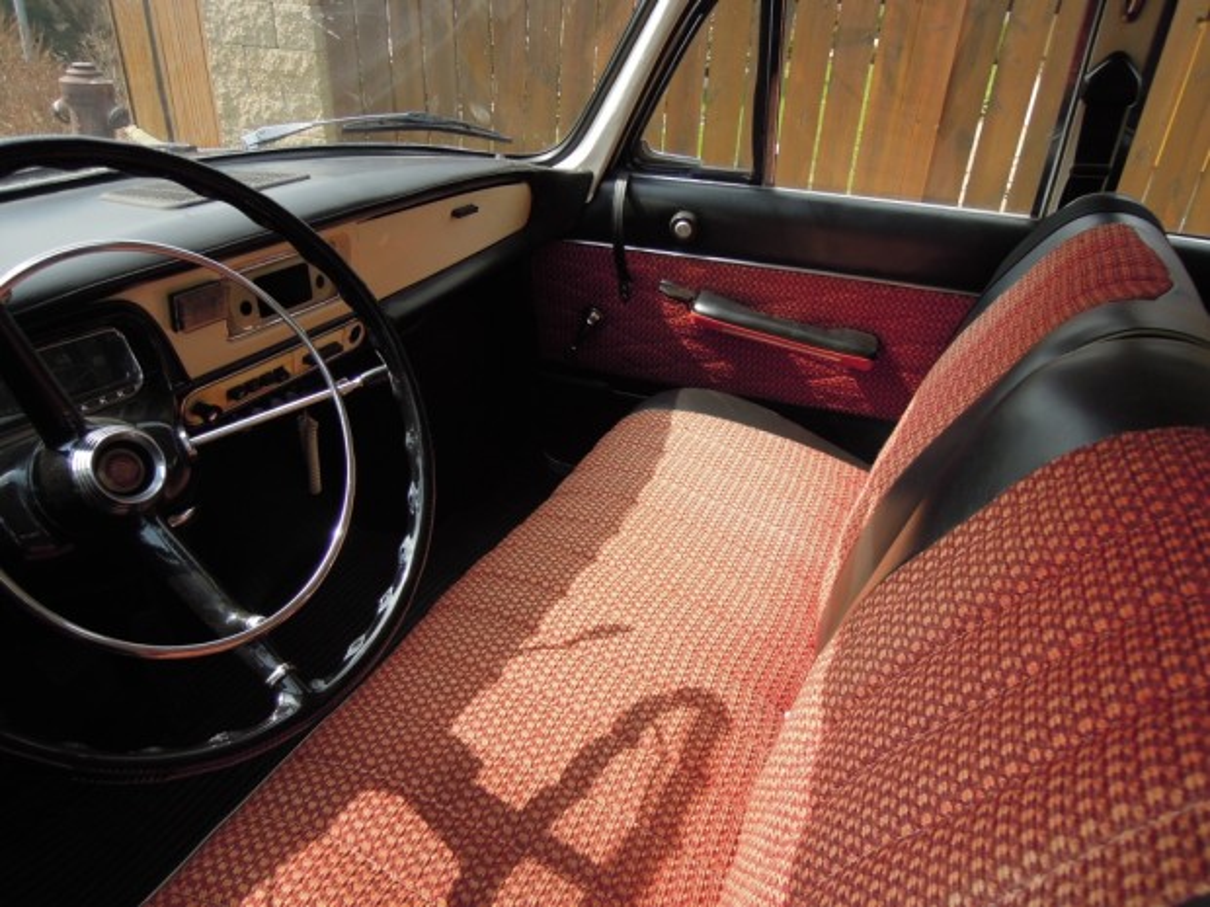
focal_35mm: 24
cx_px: 605
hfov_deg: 71.6
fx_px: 839
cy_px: 454
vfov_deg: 56.8
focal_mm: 4.3
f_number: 2.2
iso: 160
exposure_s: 1/1000
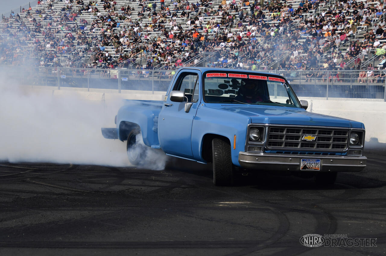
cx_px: 193
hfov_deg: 23.4
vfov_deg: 15.7
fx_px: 932
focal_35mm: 87
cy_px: 128
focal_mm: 58
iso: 400
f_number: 7.1
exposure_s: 1/1000
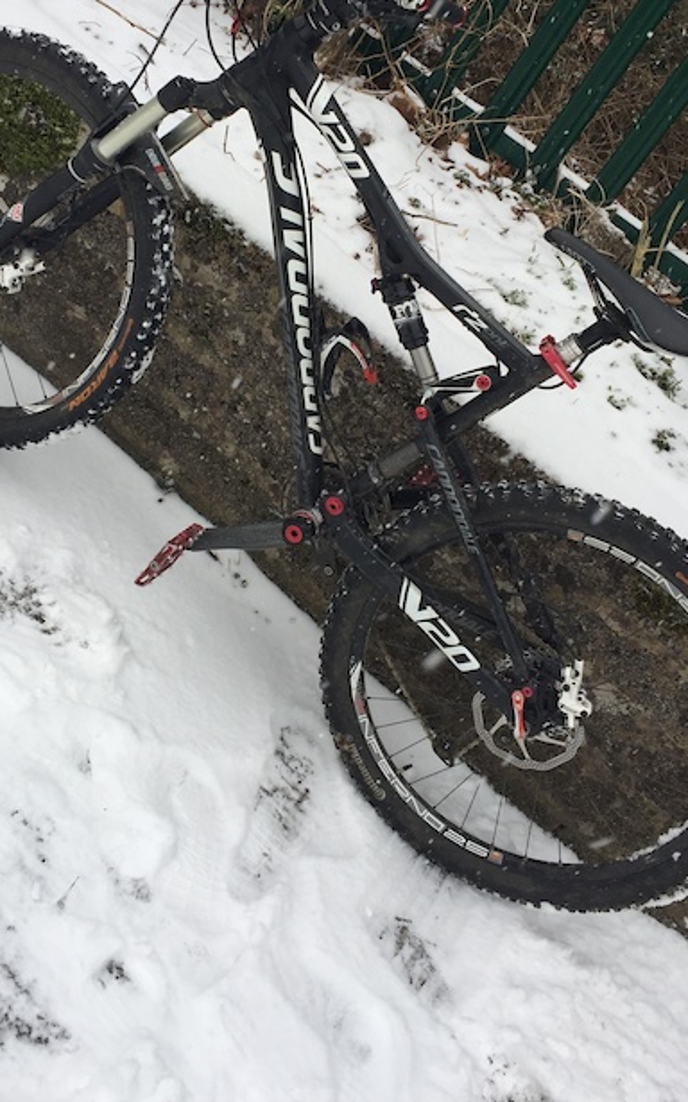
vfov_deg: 49.0
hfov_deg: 31.8
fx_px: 1201
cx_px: 265
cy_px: 441
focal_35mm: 40
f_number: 2.2
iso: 32
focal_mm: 4.15
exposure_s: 1/255
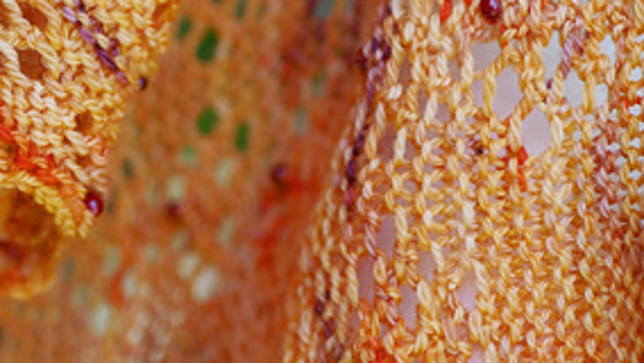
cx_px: 113
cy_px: 119
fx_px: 1640
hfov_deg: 21.9
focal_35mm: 96
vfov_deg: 12.6
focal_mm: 25
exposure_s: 1/250
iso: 200
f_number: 2.2
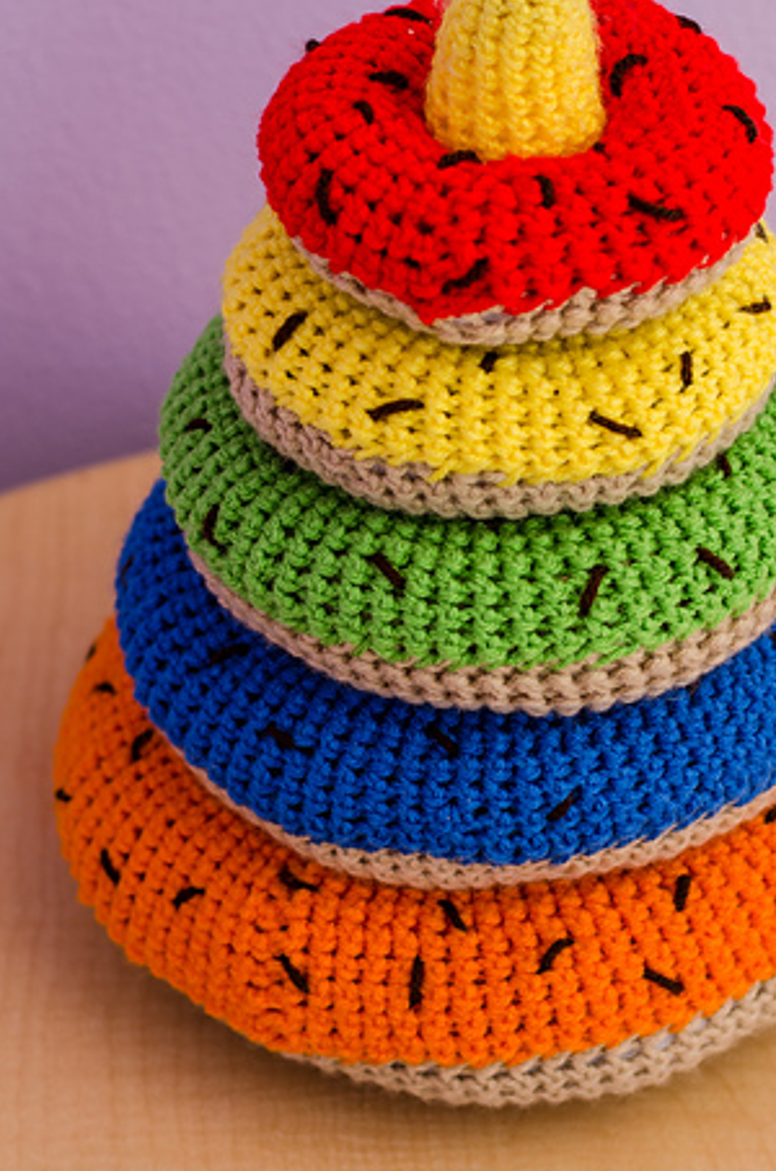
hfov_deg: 12.8
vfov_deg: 19.3
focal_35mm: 106
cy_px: 486
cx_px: 484
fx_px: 3443
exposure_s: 1/80
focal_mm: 50
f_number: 3.2
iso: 100
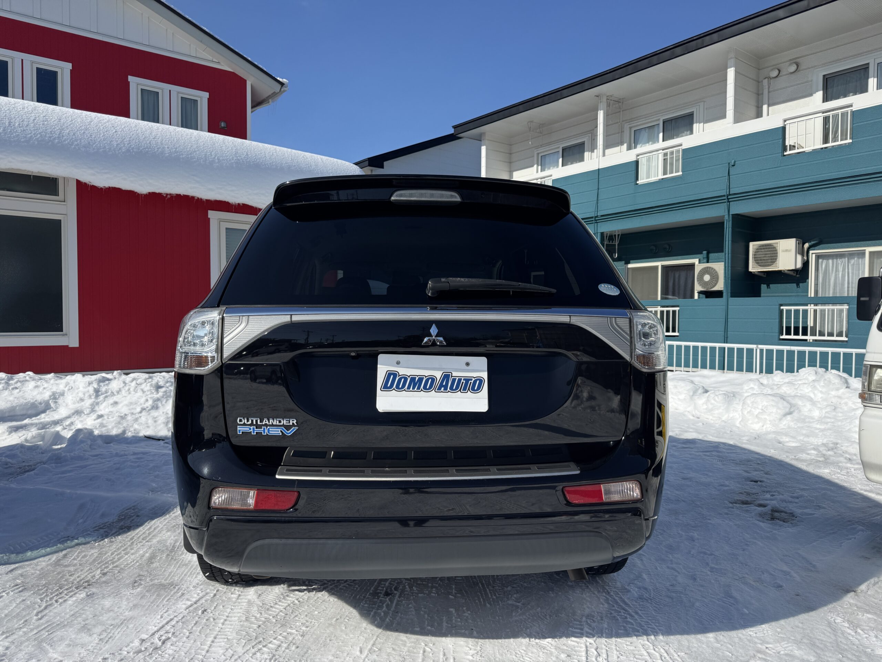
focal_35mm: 24
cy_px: 331
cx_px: 441
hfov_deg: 71.6
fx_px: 612
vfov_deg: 56.8
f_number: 1.78
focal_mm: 6.76
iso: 80
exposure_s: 1/5814
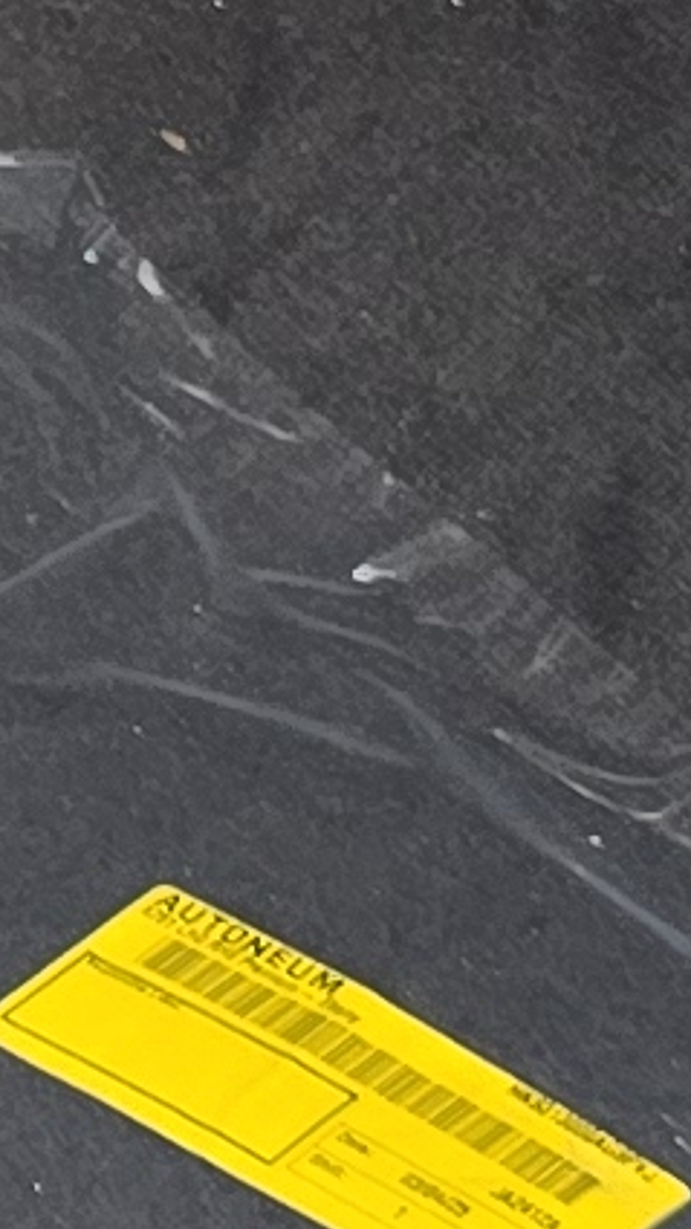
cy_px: -494
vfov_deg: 9.0
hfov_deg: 4.9
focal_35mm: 236
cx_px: -1258
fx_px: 7689
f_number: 1.7
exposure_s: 1/180
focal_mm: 6.3
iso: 50
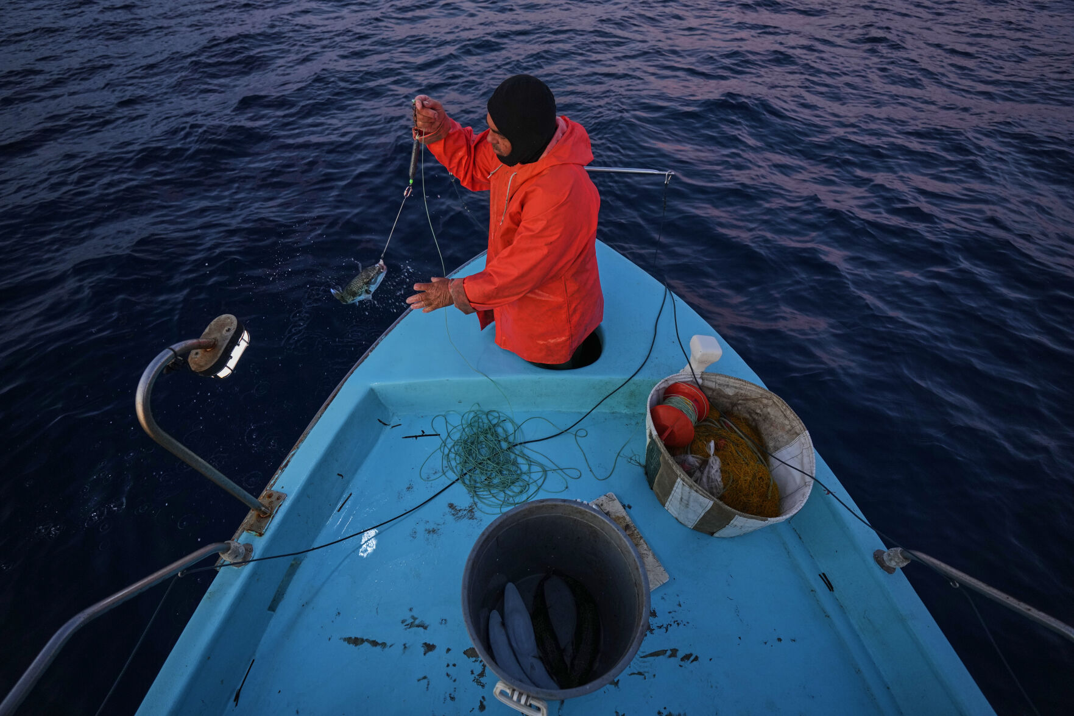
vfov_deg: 73.7
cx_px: 537
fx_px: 477
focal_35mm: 16
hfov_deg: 96.7
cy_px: 358
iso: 640
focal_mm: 16
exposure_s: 1/320
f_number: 2.8
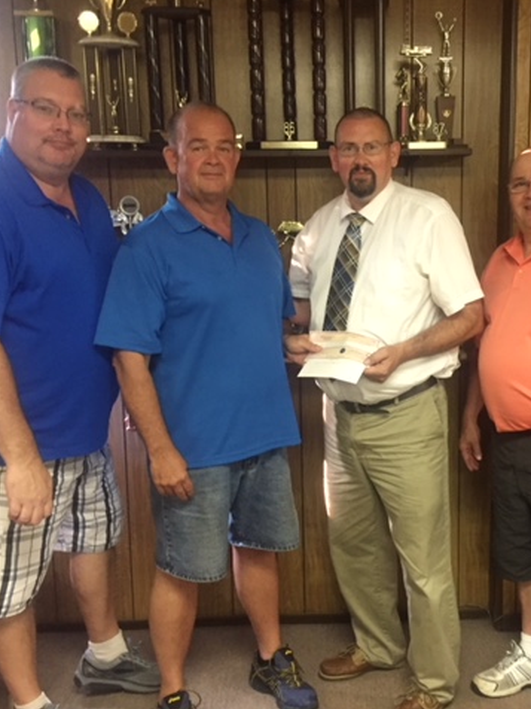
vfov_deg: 47.9
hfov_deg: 36.3
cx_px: 370
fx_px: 798
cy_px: 353
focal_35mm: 39
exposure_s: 1/15
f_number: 2.2
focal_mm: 4.15
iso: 320
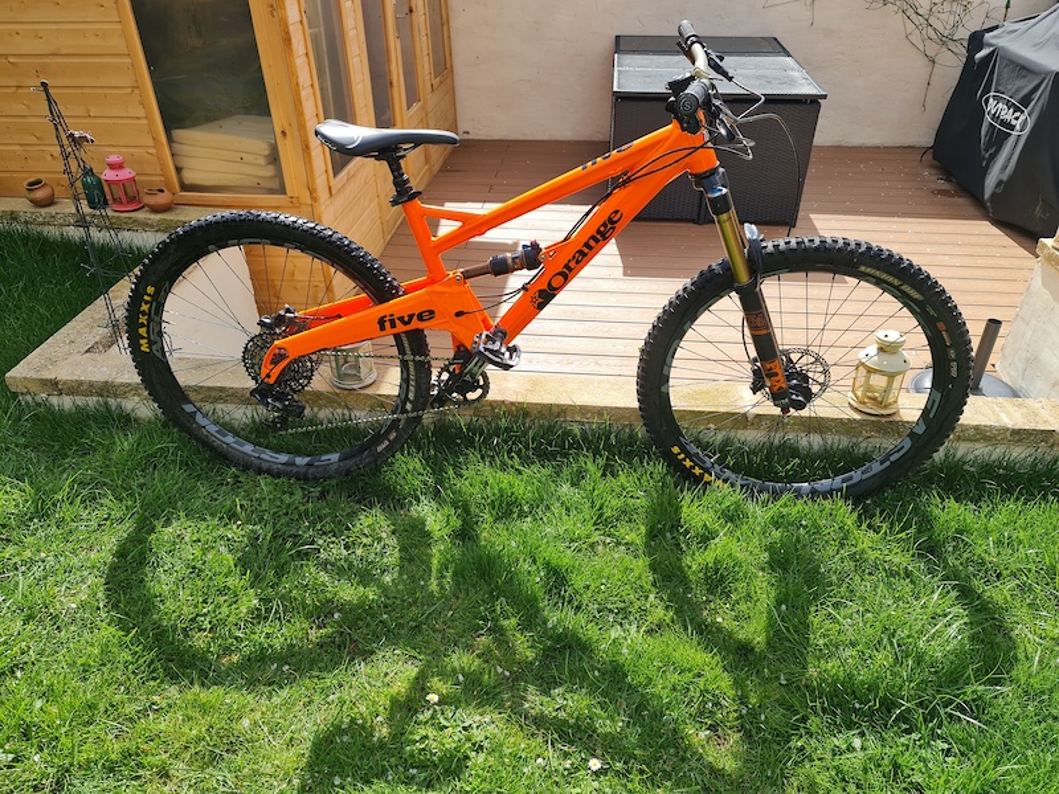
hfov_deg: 69.4
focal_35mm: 25
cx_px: 530
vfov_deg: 54.9
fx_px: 765
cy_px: 397
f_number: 1.8
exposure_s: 1/674
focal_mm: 7
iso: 50
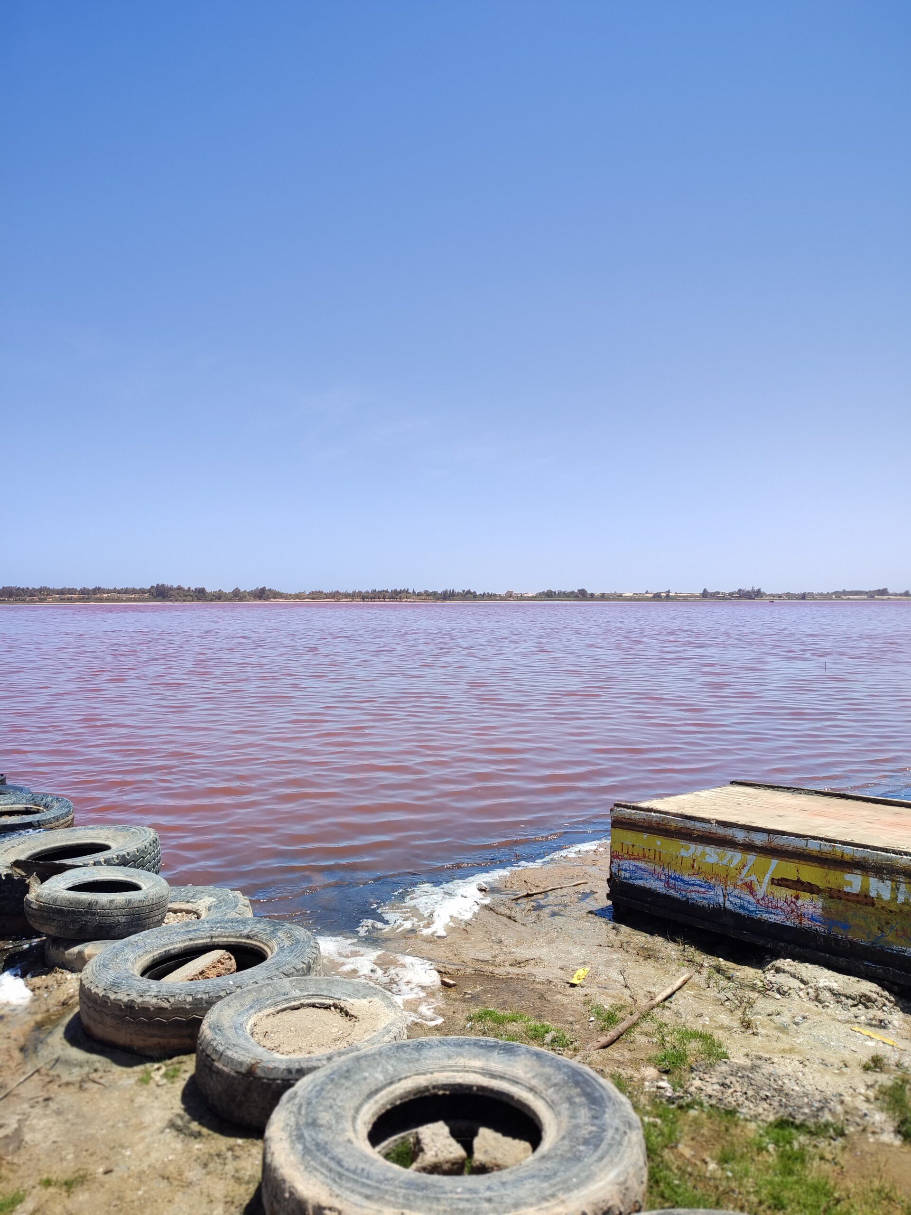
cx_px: 456
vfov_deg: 71.6
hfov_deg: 56.8
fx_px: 842
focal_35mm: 24
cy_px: 608
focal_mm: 5.89
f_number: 1.89
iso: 50
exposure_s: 1/529
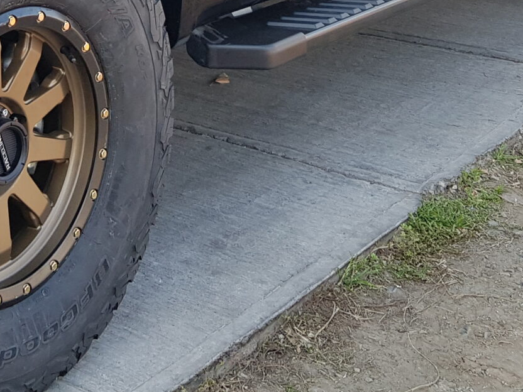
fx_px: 1209
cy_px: -178
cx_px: 55
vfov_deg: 16.9
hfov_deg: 23.8
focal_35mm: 80
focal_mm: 4.2
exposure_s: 1/256
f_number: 1.7
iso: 40
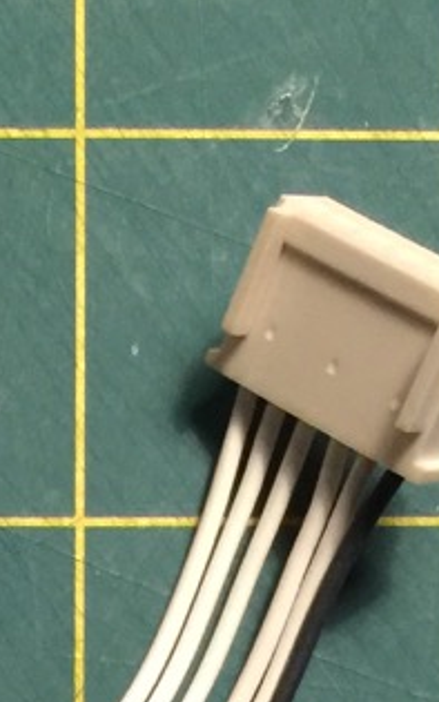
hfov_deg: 9.9
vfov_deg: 14.0
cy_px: 1408
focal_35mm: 125
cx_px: -357
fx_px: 2392
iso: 80
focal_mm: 4.15
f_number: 2.2
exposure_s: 1/15
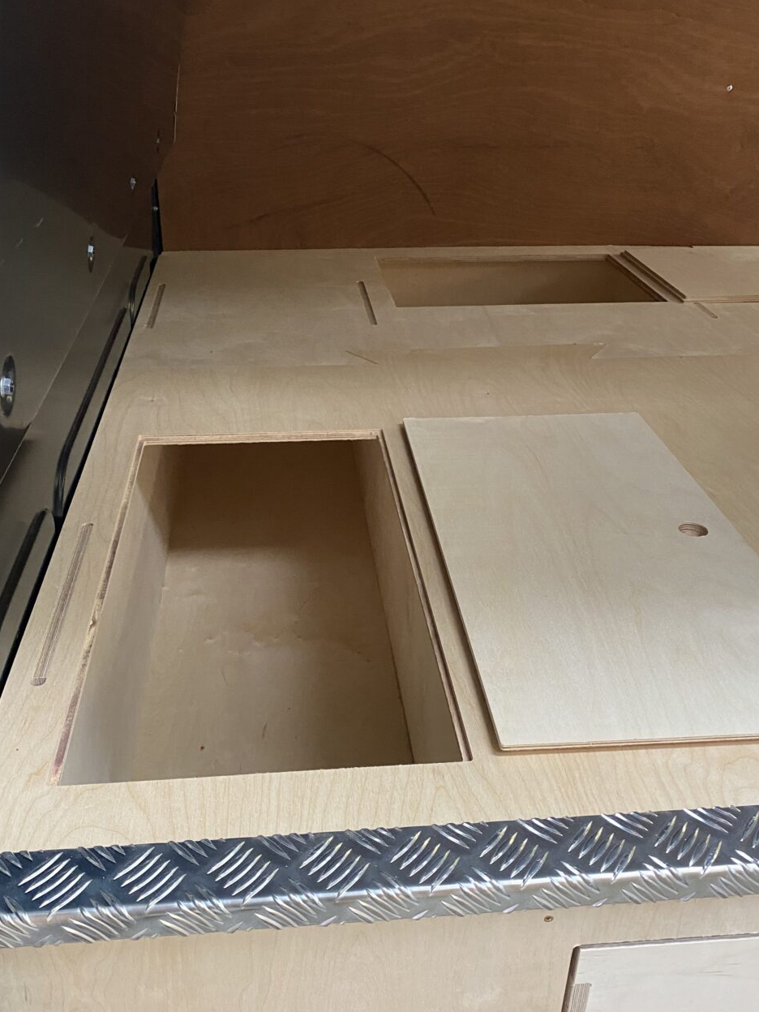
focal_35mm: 32
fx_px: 936
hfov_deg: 44.1
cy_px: 495
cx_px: 359
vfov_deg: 56.8
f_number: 1.8
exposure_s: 1/50
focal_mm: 4.25
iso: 250
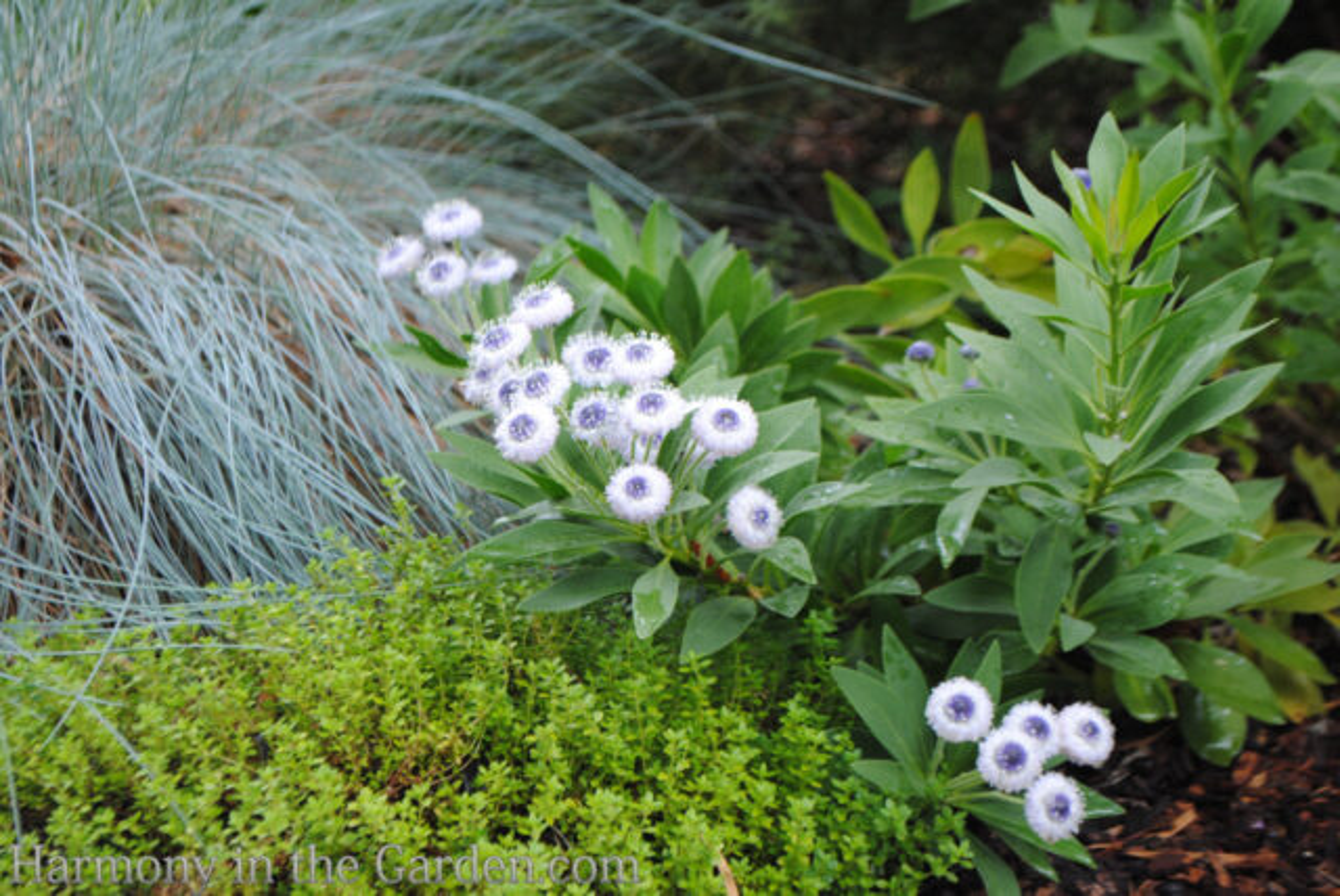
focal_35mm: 75
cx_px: 670
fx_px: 2794
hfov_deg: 27.0
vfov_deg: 18.2
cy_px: 448
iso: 200
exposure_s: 1/80
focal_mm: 50
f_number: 5.6
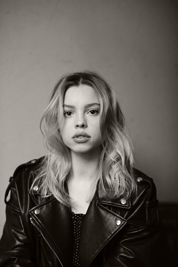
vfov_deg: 23.9
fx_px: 630
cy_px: 134
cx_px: 89
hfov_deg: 16.1
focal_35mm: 85
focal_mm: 85
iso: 400
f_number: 2.5
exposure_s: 1/30
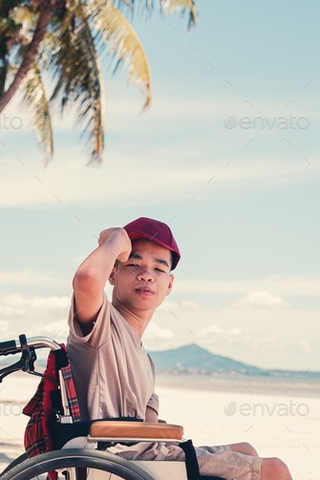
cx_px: 120
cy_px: 401
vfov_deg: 24.6
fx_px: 1079
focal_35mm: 81
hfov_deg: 16.8
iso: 100
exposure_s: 1/400
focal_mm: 46
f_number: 4
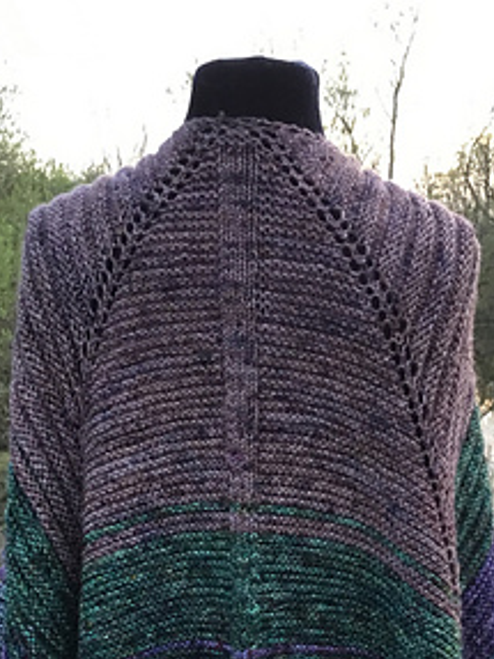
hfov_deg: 27.0
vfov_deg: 33.9
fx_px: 1028
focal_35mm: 54
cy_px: 572
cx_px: 249
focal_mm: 3.3
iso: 125
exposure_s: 1/33
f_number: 2.4
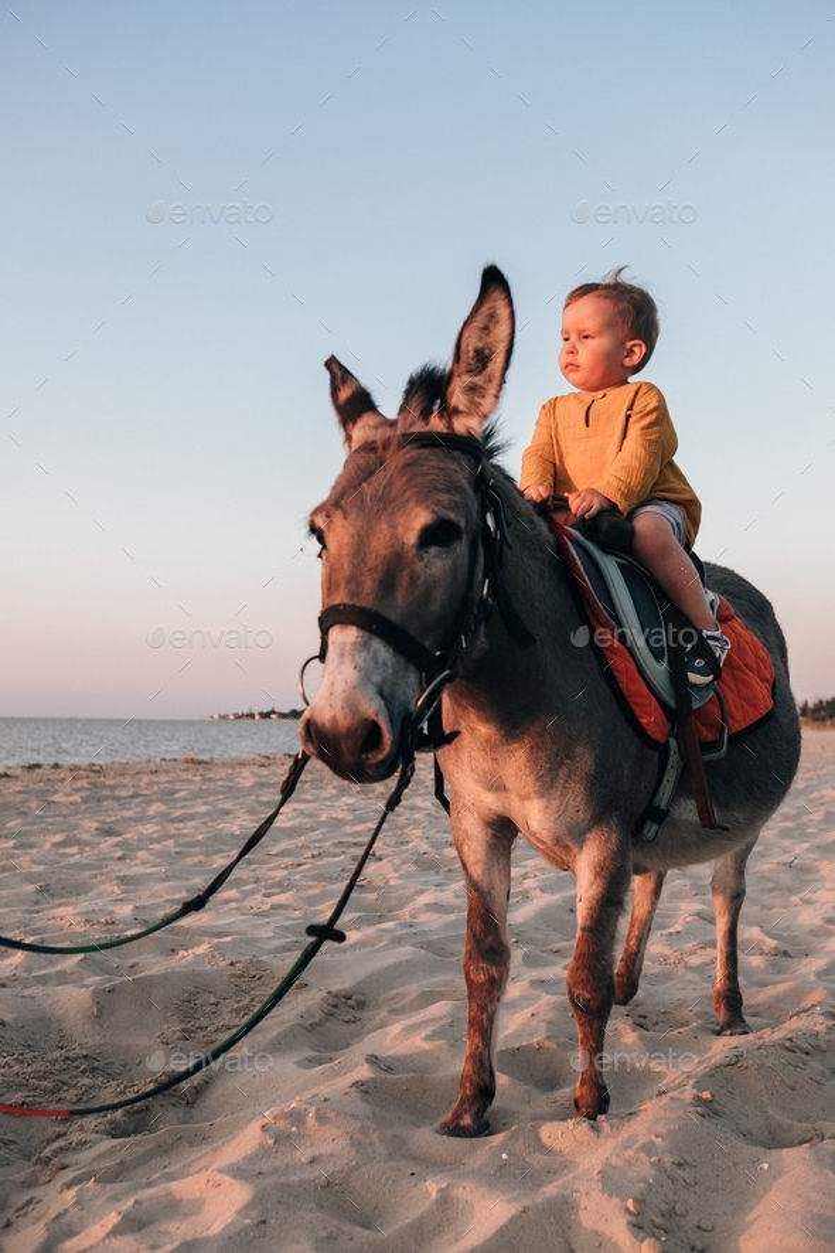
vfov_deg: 54.4
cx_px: 418
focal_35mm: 35
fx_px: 1218
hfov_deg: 37.9
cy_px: 626
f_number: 3.2
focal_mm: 23
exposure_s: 1/320
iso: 200
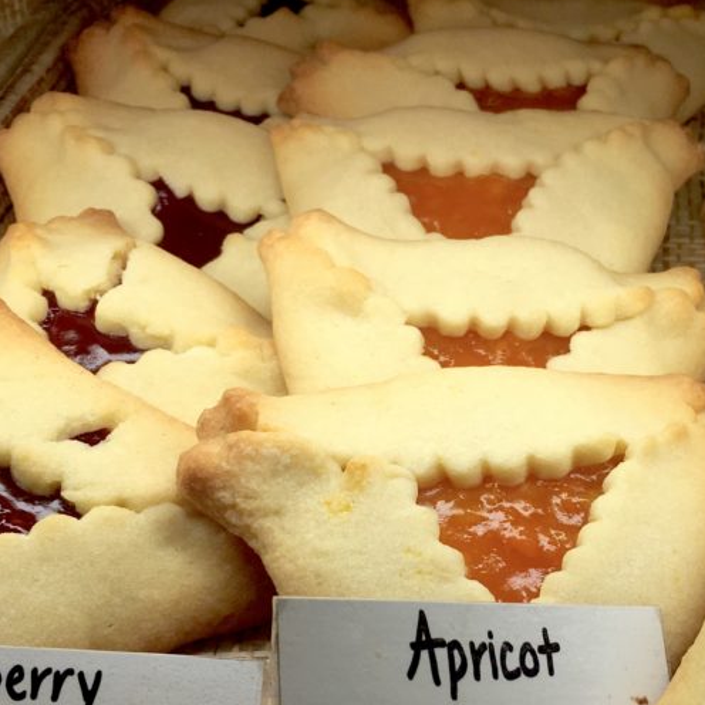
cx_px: 559
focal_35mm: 63
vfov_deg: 27.1
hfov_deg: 26.8
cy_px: 468
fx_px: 1452
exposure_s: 1/121
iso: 25
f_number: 2.2
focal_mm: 4.15
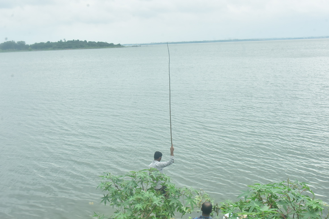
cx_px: 170
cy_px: 127
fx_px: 366
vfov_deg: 33.4
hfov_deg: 48.4
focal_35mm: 40
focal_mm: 32
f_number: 10
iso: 800
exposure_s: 1/640
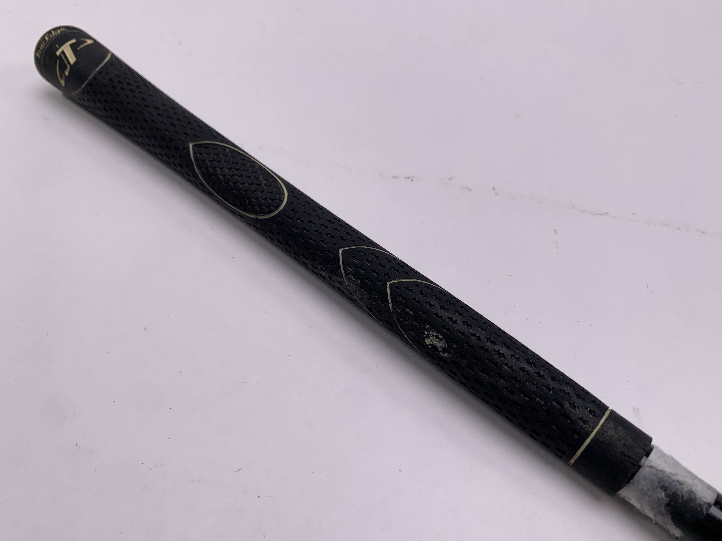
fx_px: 542
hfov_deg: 67.3
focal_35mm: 26
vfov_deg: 53.1
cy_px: 270
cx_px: 361
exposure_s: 1/389
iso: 25
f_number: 1.8
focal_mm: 4.25
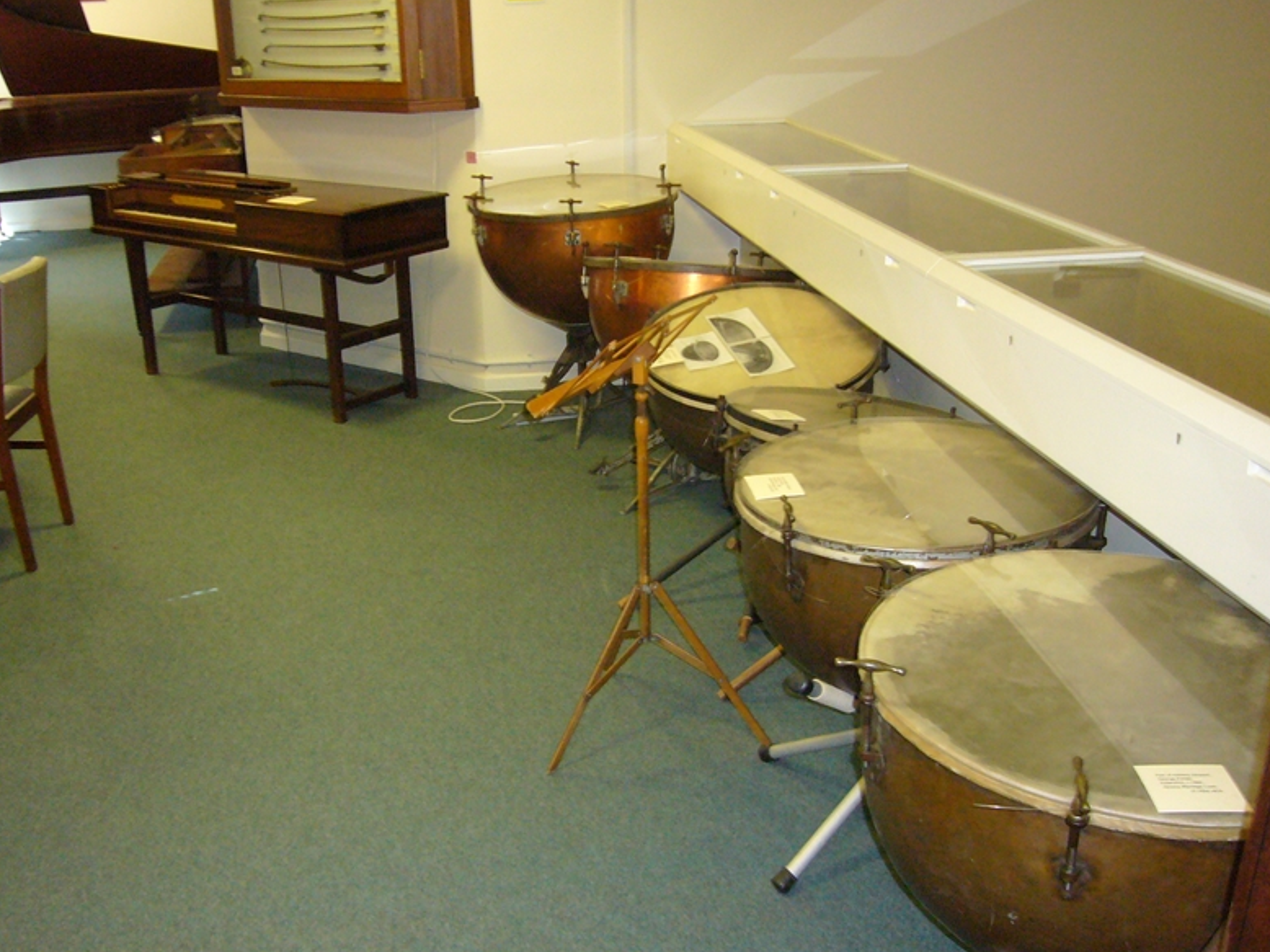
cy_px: 527
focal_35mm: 36
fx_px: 1320
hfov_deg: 51.3
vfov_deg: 39.6
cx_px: 586
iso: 200
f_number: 2.8
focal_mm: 4.6
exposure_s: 1/8
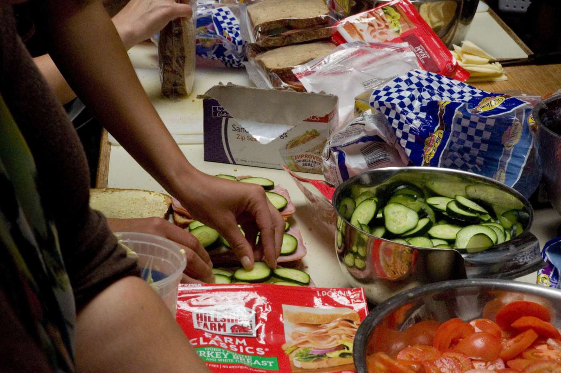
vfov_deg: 16.5
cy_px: 186
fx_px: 1284
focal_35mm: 82
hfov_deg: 24.6
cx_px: 280
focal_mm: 55
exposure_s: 1/125
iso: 3200
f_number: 13
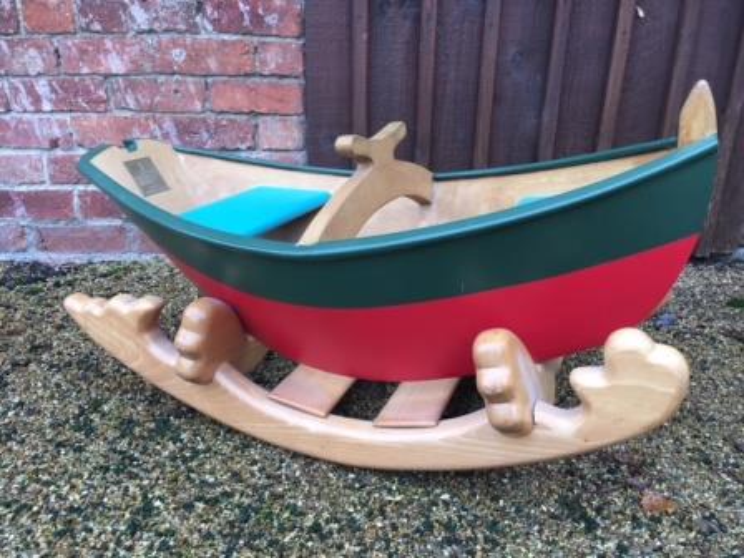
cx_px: 372
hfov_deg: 61.7
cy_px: 279
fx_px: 623
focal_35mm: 29
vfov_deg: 48.2
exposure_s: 1/100
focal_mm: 4.15
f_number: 2.2
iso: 40
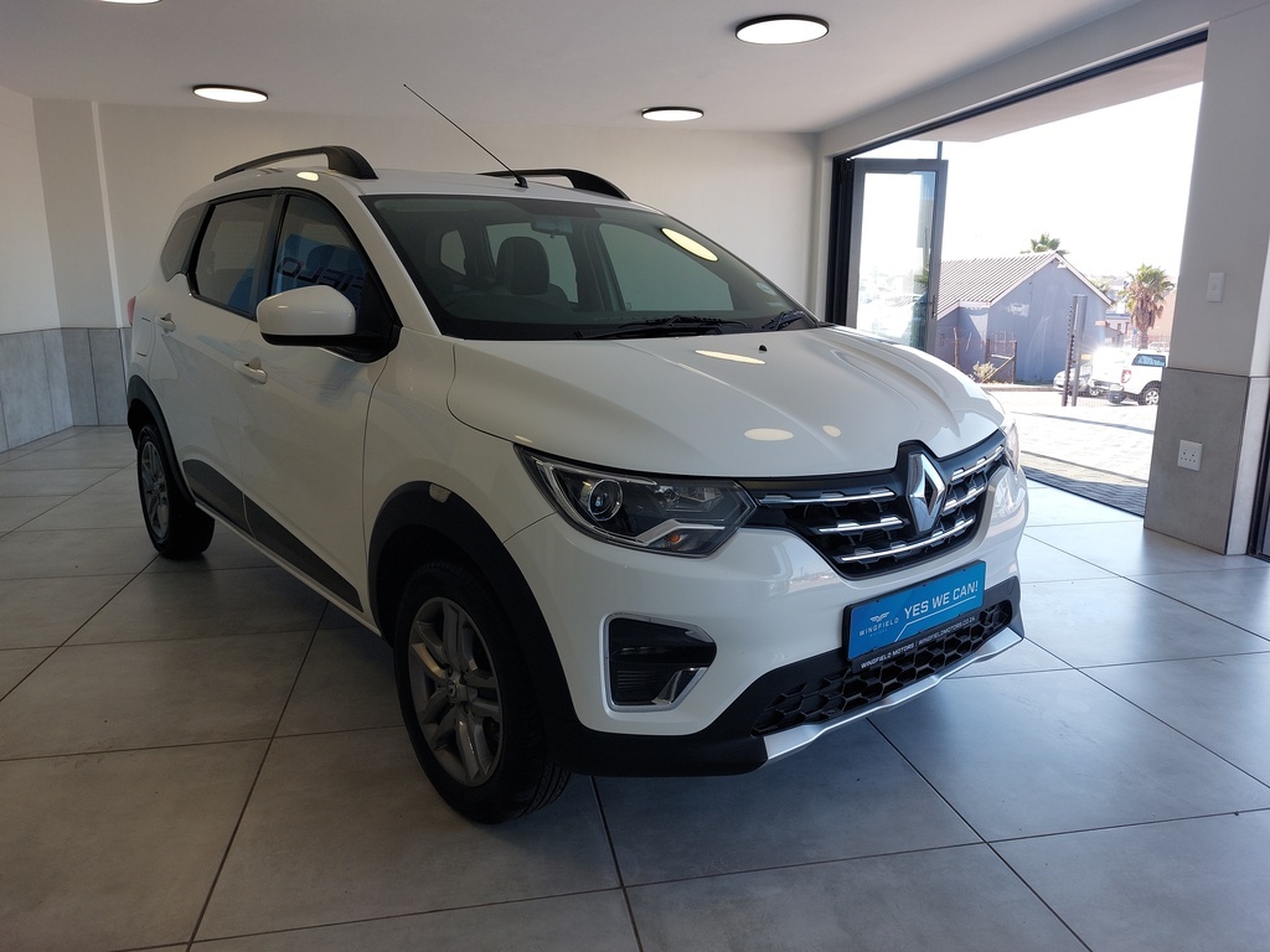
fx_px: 881
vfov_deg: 56.8
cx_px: 635
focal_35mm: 24
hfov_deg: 71.6
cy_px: 476
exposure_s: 1/159
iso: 25
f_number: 1.8
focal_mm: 5.23
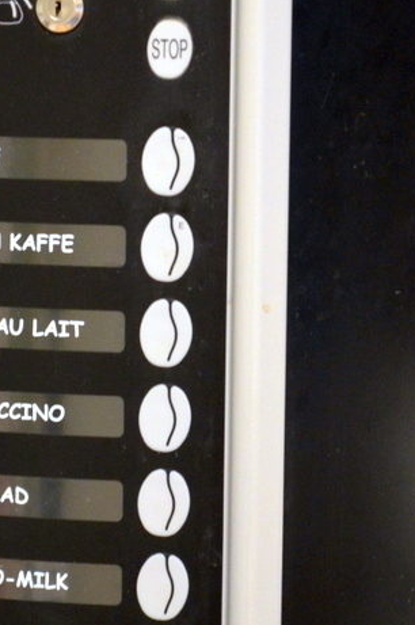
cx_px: 78
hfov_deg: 7.5
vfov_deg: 11.2
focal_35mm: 183
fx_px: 3176
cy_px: 244
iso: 1800
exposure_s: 1/30
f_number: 5.6
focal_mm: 55
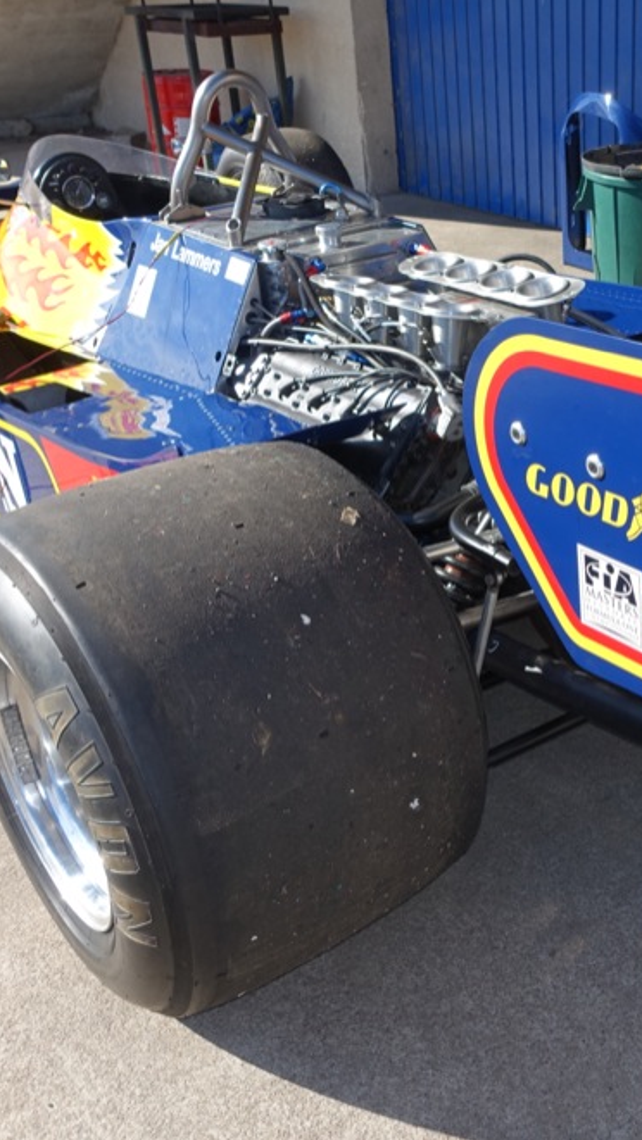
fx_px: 1150
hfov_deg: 29.8
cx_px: 583
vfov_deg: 52.8
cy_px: 567
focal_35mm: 38
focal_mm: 8.8
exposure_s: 1/500
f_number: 4
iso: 125
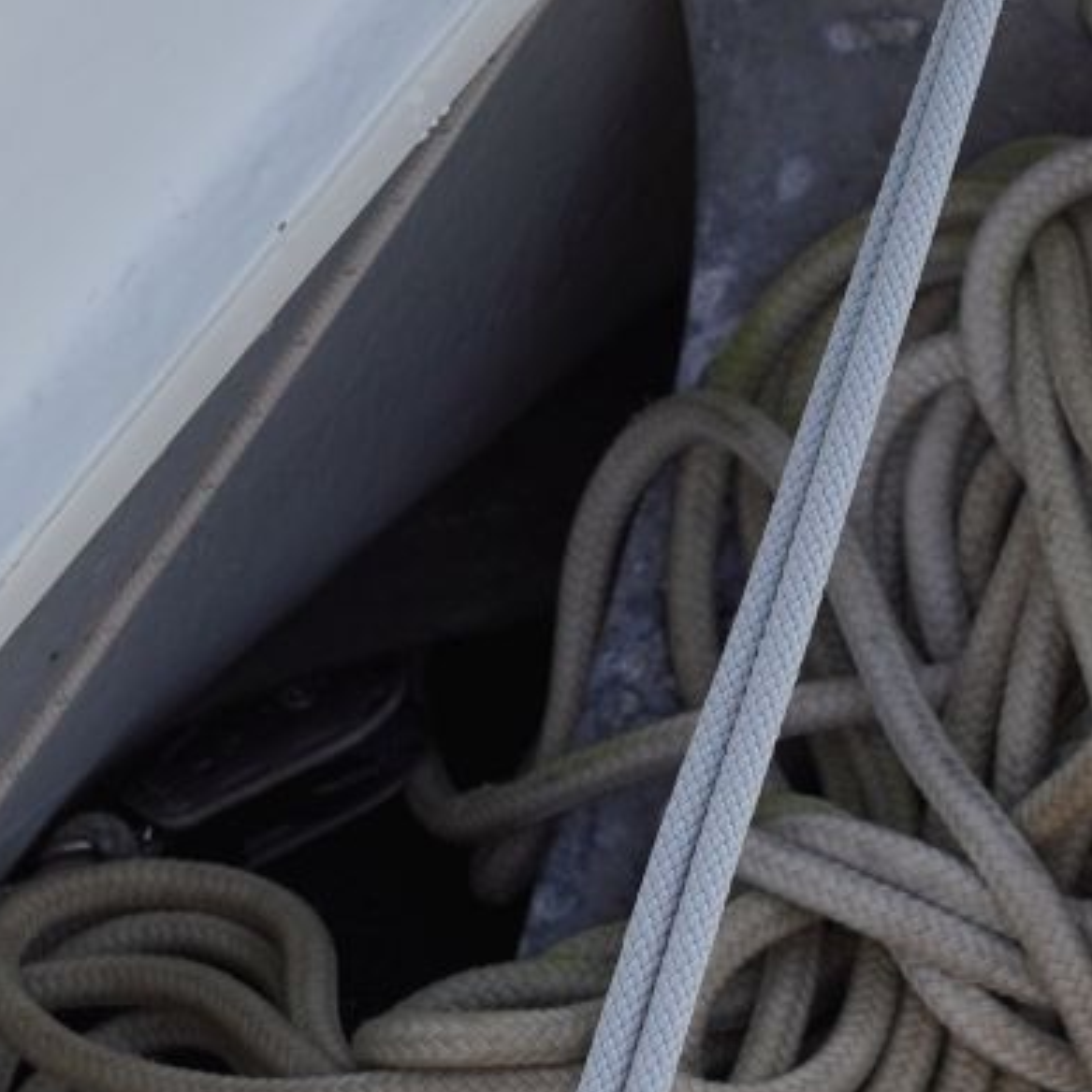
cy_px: 533
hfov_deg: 11.1
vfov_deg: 11.1
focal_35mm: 158
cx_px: 828
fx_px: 5629
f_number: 5.6
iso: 100
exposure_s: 1/320
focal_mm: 25.1
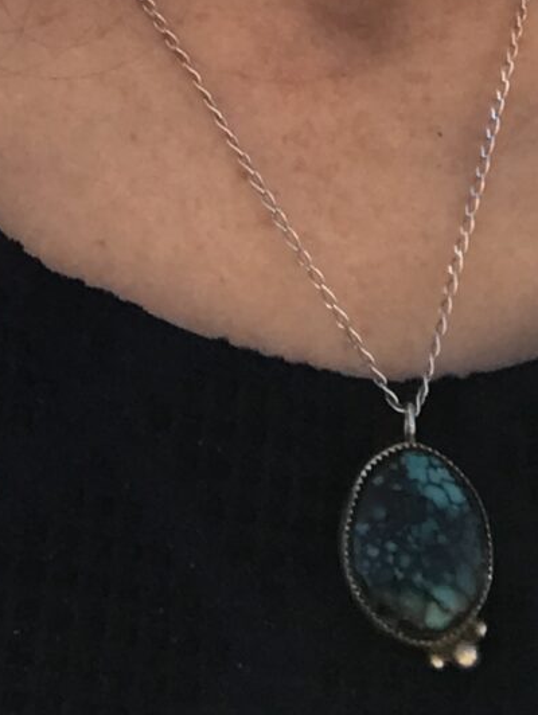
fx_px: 3186
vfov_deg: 11.3
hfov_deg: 9.6
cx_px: 69
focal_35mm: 154
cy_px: -833
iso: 25
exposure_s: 1/377
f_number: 2.2
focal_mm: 2.87
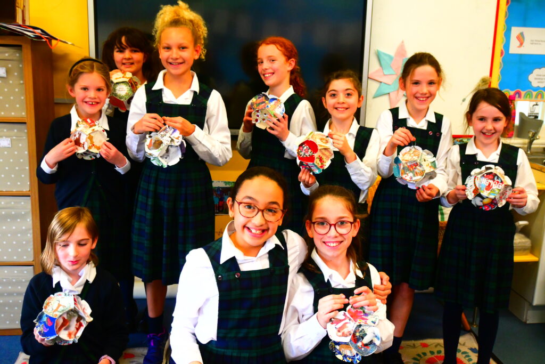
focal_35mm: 37
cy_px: 182
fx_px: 556
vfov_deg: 36.2
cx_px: 272
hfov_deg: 52.2
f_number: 4.2
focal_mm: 24.5
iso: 3200
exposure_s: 1/125
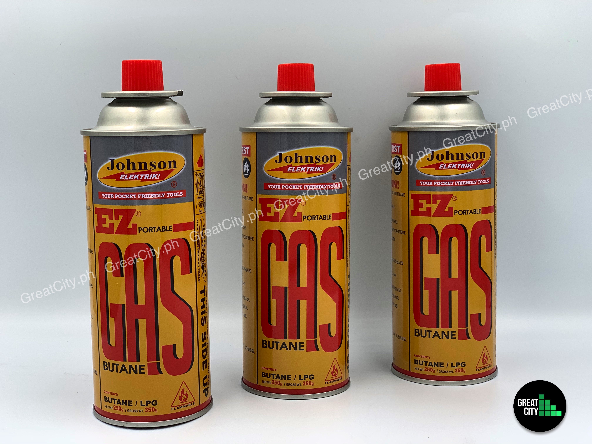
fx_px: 889
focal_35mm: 52
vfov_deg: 28.0
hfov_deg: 36.8
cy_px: 222
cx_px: 296
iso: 16
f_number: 2.4
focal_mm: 6
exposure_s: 1/121
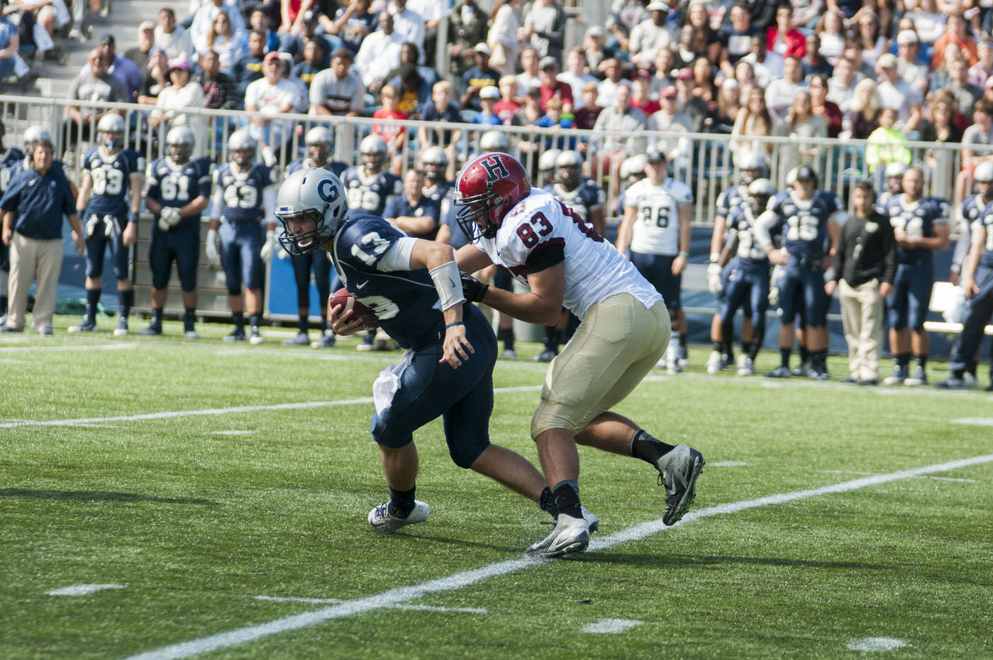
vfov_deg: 6.1
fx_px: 6199
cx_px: 496
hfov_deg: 9.2
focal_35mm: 225
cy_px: 330
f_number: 3.5
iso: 500
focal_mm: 150
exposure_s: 1/2500
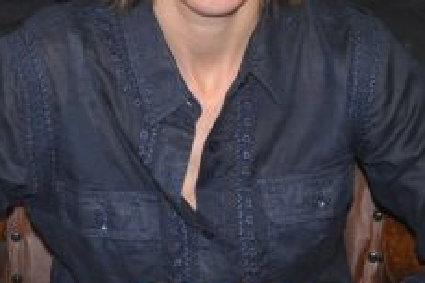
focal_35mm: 167
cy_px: 53
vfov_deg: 8.2
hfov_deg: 12.3
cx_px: 198
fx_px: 1970
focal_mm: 40
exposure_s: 1/60
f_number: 4.5
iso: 1000
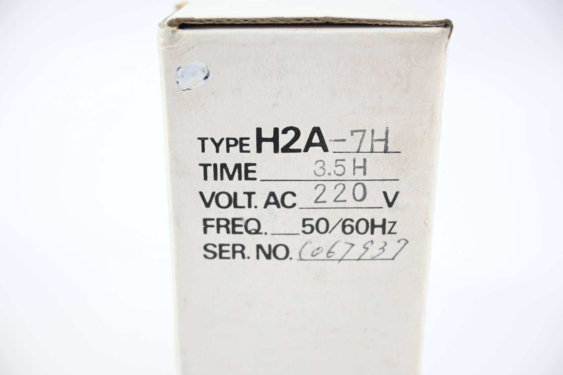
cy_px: 188
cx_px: 282
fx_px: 645
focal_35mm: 41
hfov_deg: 47.2
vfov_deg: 32.4
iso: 100
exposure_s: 1/40
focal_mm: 27.5
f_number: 4.5
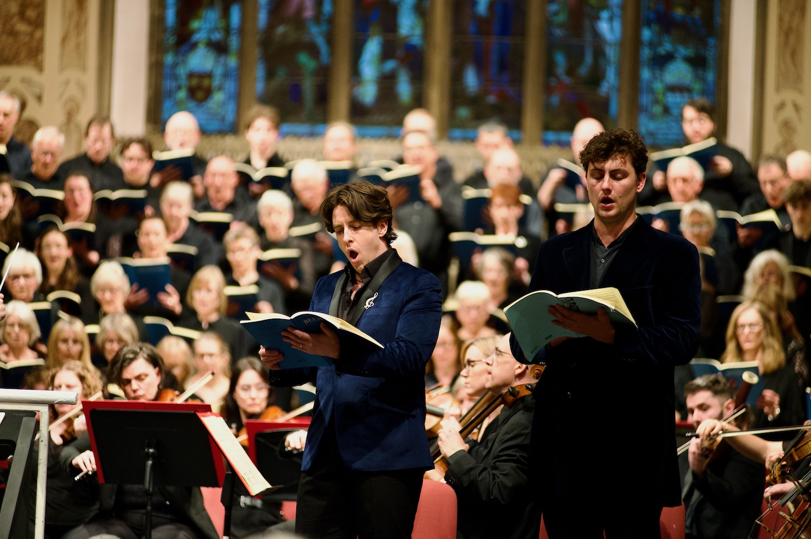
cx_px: 406
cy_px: 270
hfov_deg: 10.3
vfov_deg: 6.9
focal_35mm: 200
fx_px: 4502
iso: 3200
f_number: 2.8
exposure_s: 1/250
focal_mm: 200
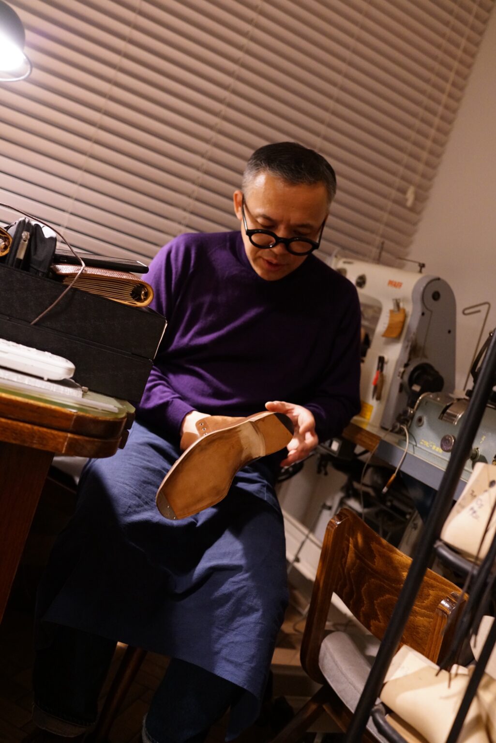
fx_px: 723
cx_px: 248
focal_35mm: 35
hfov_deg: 37.9
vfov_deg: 54.4
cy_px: 372
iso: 5000
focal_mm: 35
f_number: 3.2
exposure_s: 1/100
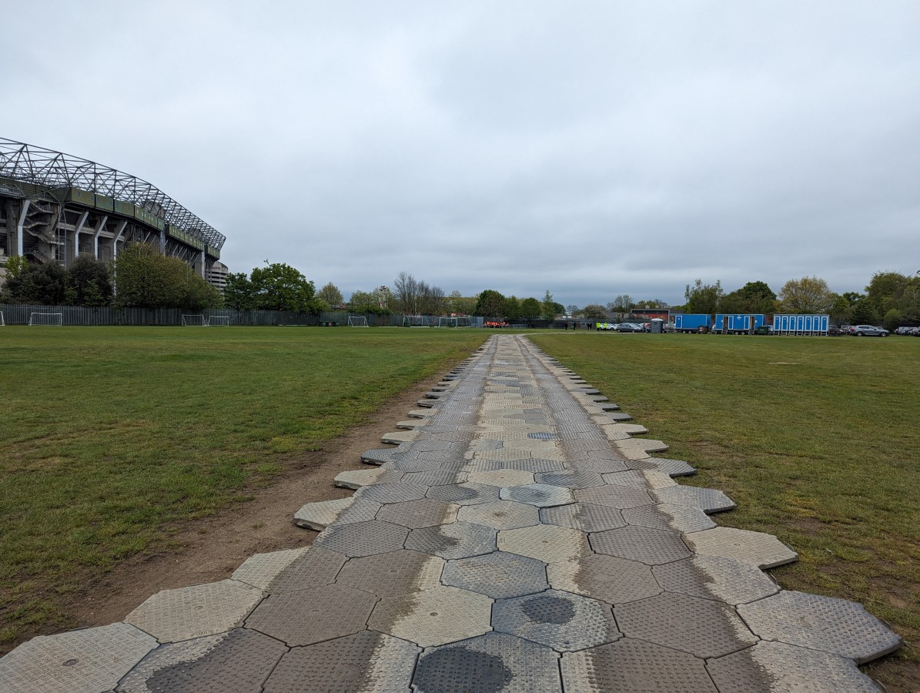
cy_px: 346
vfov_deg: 56.9
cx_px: 460
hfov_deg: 71.5
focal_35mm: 24
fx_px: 639
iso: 47
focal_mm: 6.81
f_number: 1.85
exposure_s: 1/891
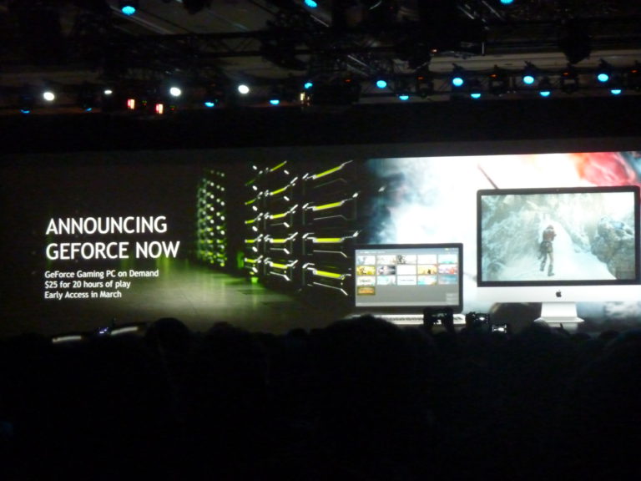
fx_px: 2204
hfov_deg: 16.6
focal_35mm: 119
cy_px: 240
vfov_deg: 12.5
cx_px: 320
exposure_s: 1/15
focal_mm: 19.5
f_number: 4.4
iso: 800
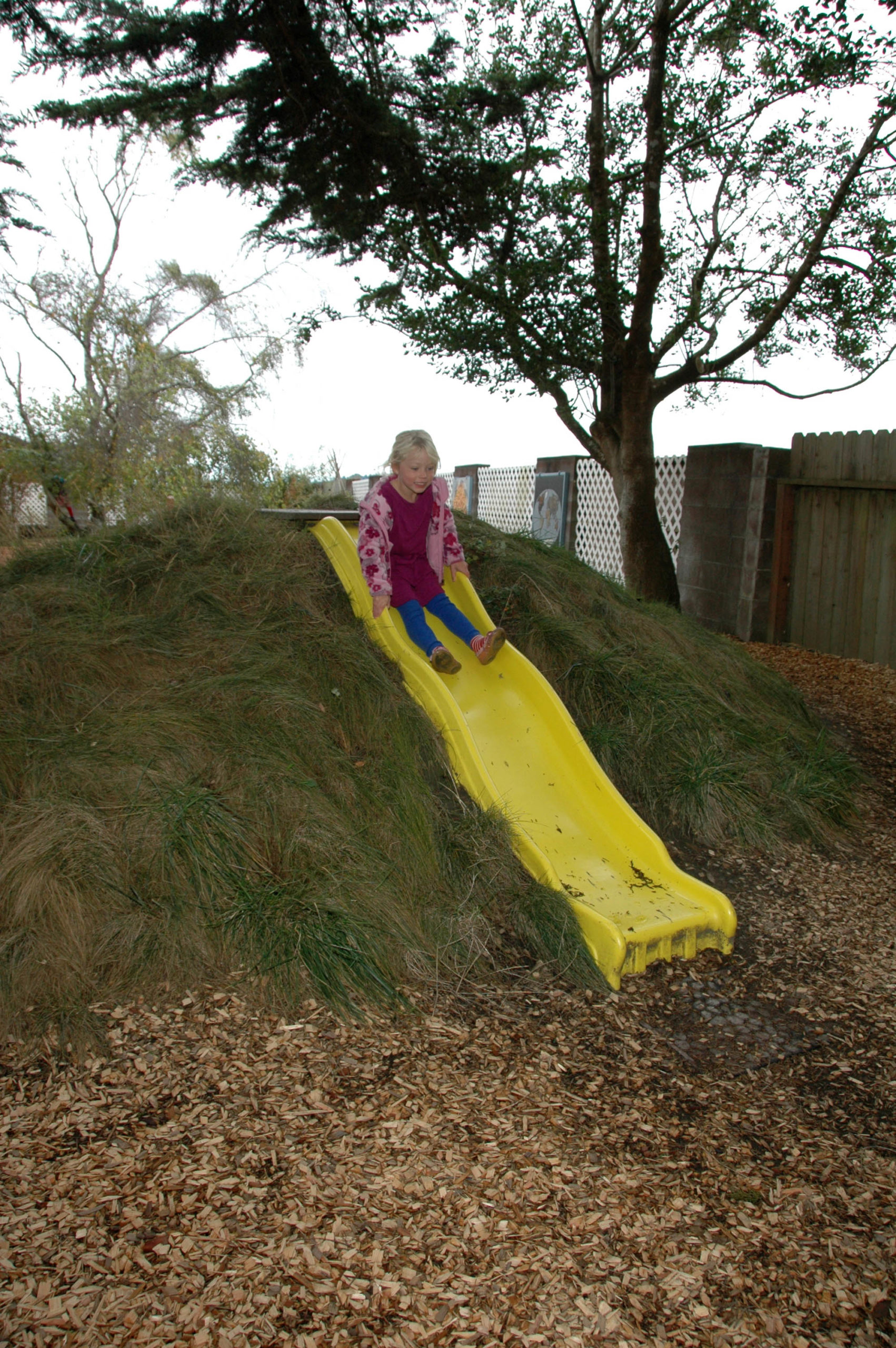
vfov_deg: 67.4
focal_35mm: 27
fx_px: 1010
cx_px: 448
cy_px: 674
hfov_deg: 47.8
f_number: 5.6
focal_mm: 18
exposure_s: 1/125
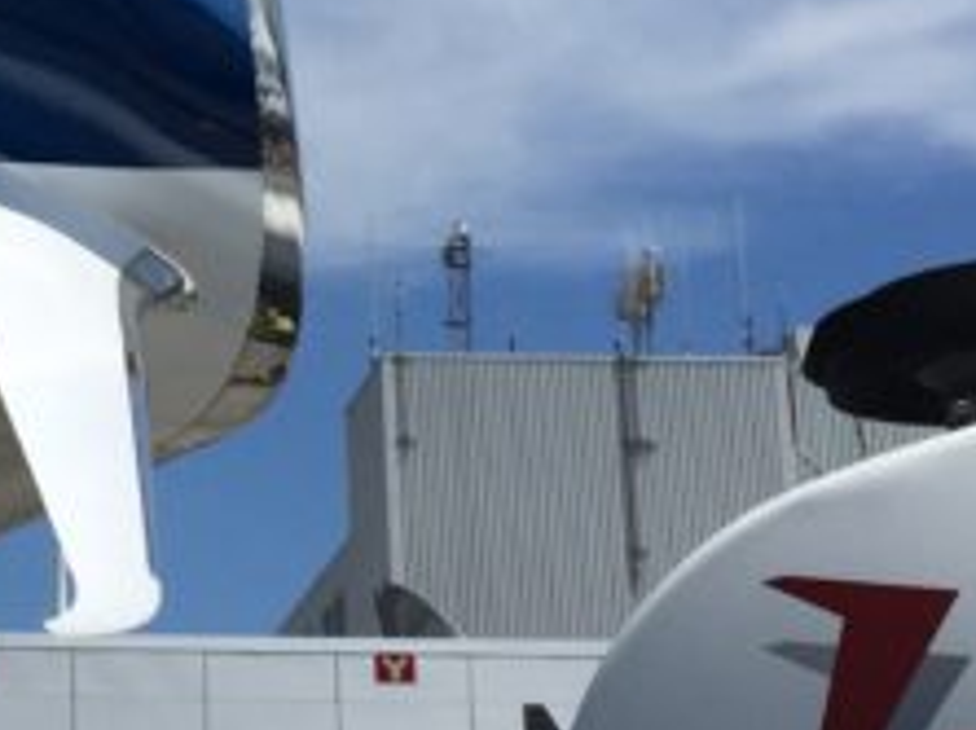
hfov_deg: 14.2
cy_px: -70
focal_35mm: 134
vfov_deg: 10.9
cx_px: -273
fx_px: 3774
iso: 32
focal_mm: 4.15
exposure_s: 1/3597
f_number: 2.2
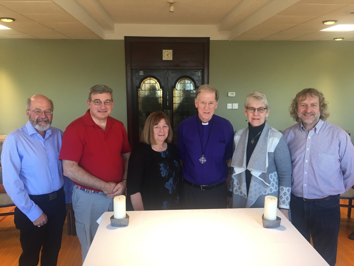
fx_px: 297
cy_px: 133
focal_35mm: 29
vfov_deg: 48.2
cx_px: 177
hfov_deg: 61.7
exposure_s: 1/30
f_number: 2.2
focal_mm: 4.15
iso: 40
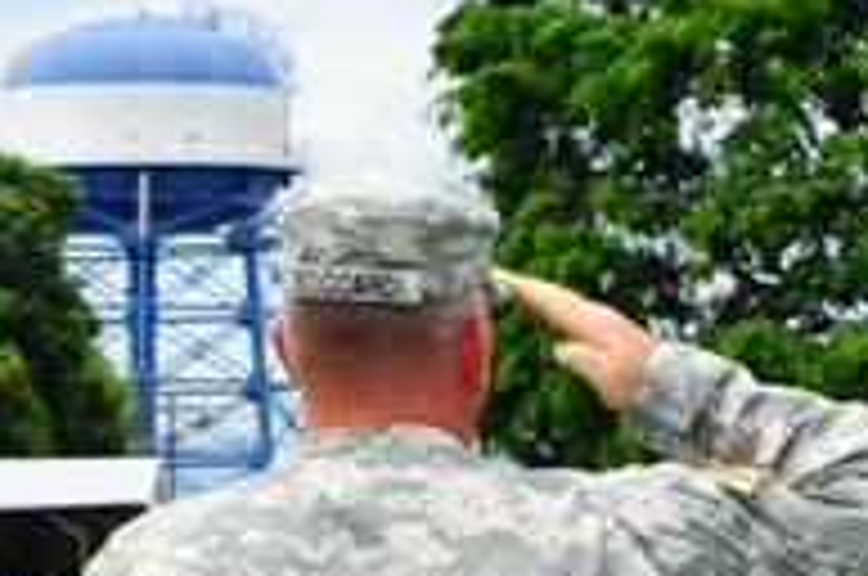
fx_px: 8954
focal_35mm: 372
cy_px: 1168
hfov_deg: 5.5
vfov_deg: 3.6
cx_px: 391
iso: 400
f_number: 14
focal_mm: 70
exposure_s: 1/250
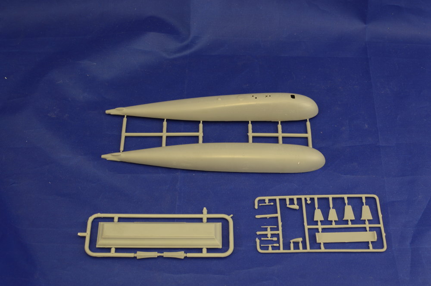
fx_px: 628
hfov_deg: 37.9
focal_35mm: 52
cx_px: 216
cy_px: 143
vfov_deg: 25.7
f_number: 8
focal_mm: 35
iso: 100
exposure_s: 1/2
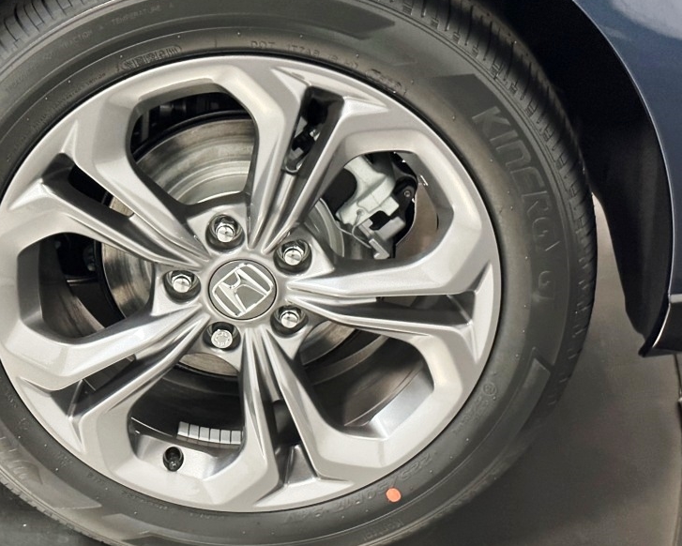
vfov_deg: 23.2
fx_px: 1333
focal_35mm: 66
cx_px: 224
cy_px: 273
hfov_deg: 28.5
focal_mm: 6.86
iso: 640
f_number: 1.78
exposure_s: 1/30
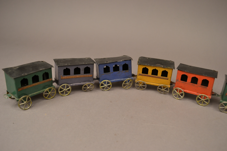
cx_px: 114
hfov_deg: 61.9
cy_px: 76
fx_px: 189
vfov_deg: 43.6
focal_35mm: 30
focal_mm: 20
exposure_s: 1/80
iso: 400
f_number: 4.5
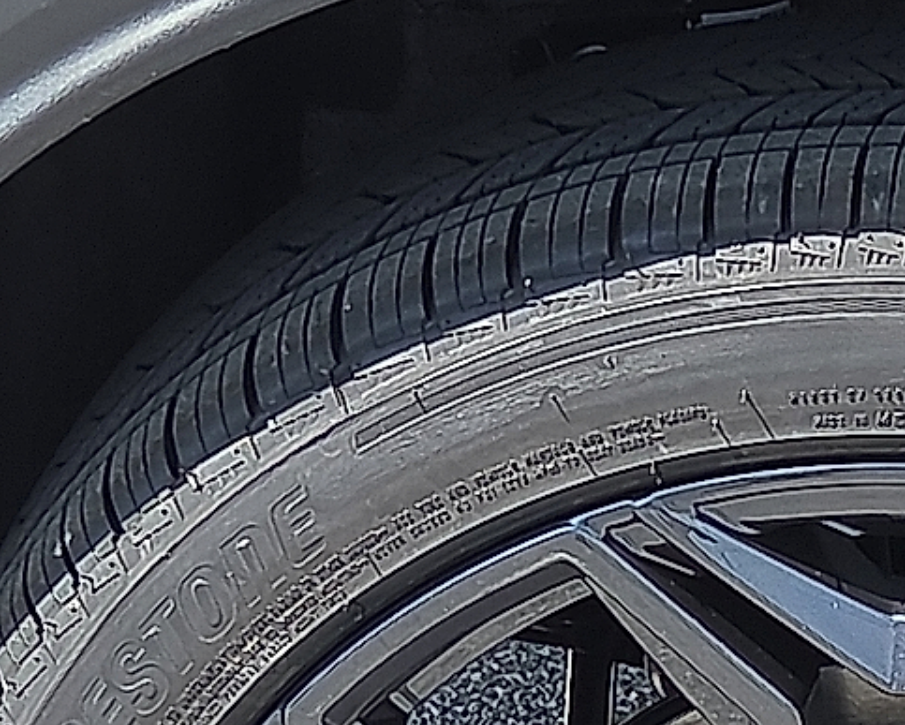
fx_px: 4503
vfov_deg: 9.0
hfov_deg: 11.4
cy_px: 1036
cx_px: 894
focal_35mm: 168
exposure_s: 1/625
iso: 25
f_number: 1.8
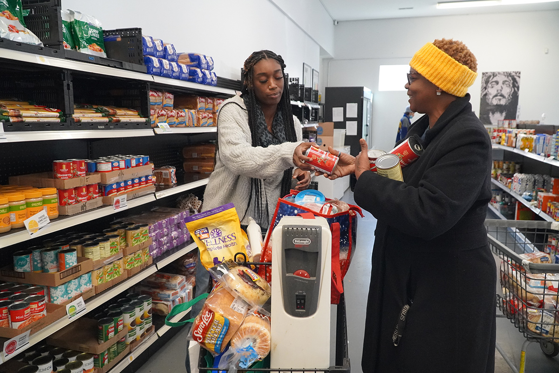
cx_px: 280
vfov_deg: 47.9
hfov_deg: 67.4
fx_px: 419
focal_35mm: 27
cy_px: 186
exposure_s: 1/160
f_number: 4
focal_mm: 18
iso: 4000
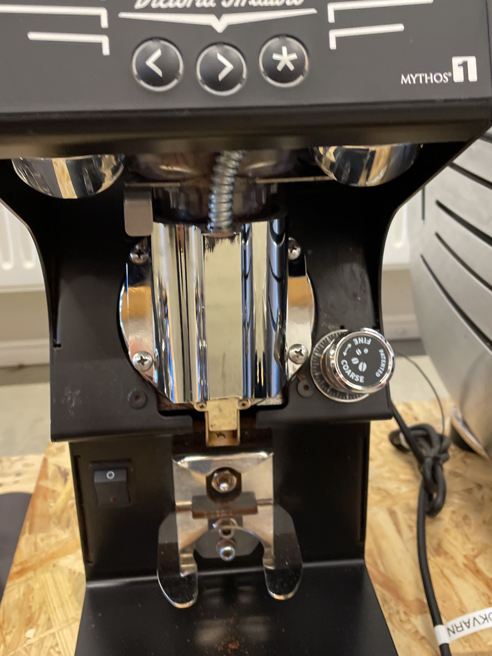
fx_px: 663
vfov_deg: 52.5
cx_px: 233
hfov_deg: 40.7
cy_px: 295
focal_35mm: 35
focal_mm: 4.2
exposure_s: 1/50
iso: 200
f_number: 1.6
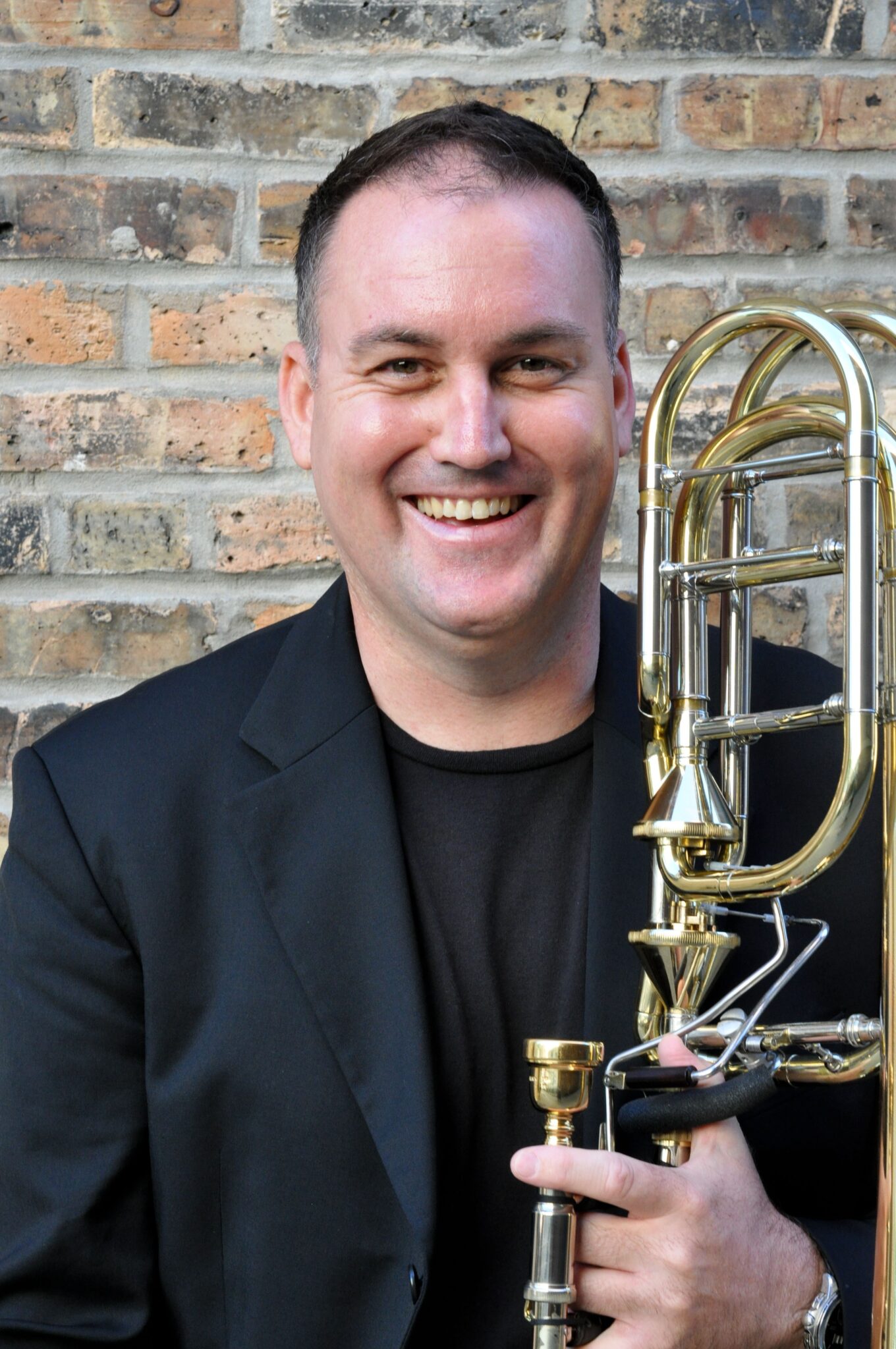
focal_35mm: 75
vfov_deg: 27.0
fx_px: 2807
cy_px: 674
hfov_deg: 18.1
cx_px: 448
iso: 800
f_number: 9
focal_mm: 50
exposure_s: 1/60
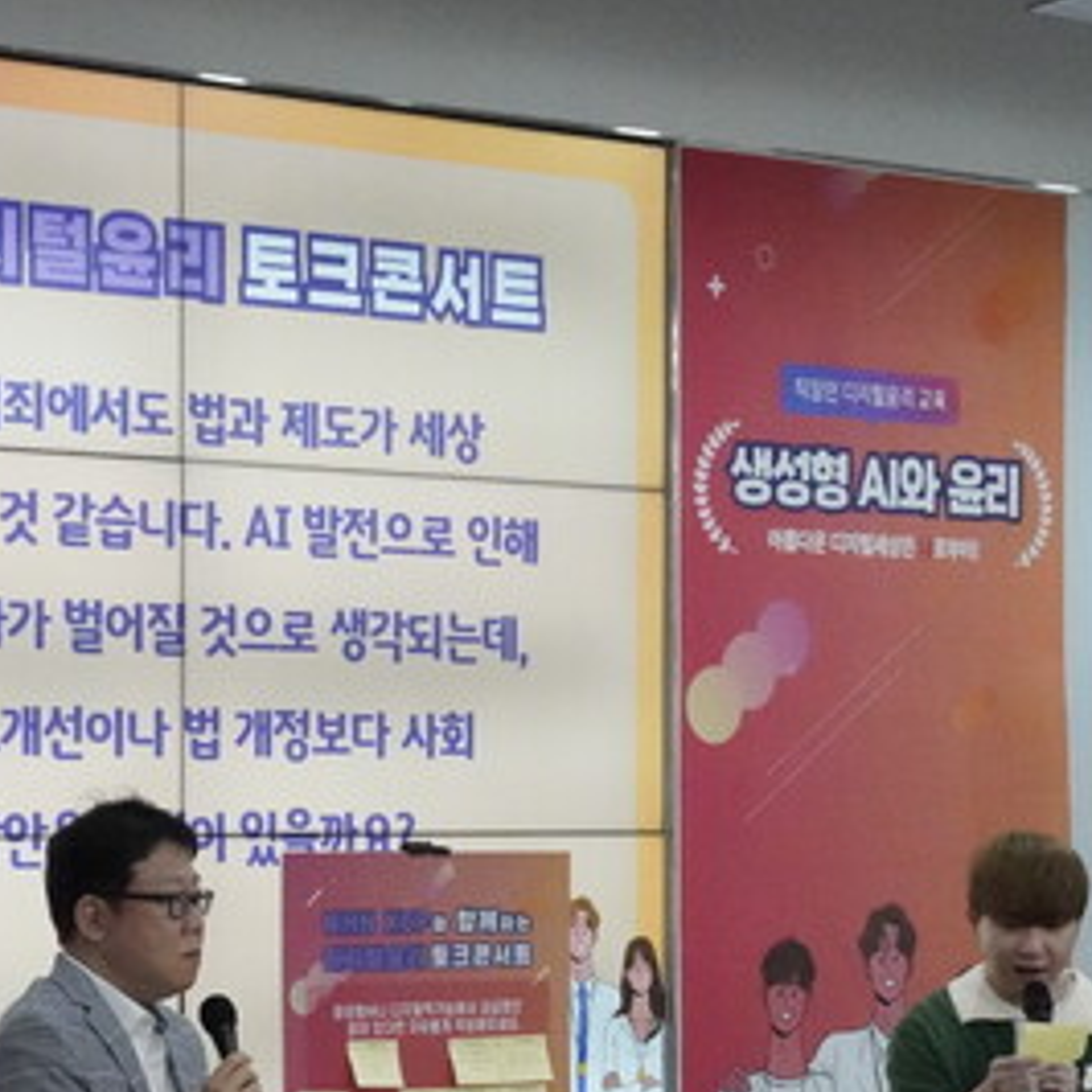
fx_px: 4104
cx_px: 242
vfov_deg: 15.1
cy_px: 850
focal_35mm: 115
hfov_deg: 15.1
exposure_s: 1/500
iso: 40000
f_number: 16
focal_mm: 50
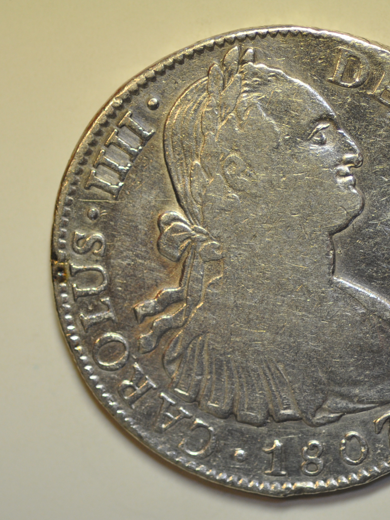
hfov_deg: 11.3
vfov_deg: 15.1
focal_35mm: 131
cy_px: 261
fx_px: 1968
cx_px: 291
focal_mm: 60
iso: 560
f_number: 4
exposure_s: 1/250
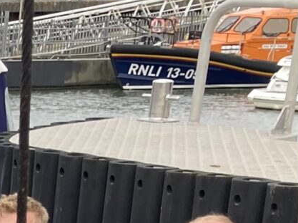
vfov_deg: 8.0
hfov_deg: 9.7
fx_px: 1481
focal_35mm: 172
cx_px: -484
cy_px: 538
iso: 25
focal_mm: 3.99
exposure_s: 1/121
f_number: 1.8
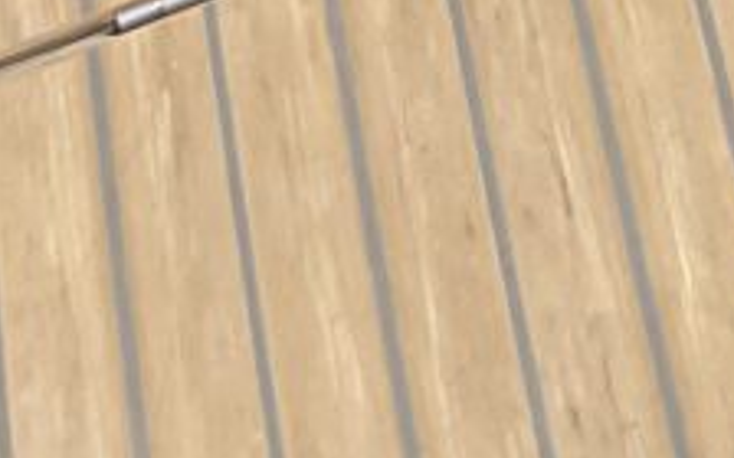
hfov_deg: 8.4
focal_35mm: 189
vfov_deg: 5.8
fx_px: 3781
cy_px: -1420
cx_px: 2510
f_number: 1.6
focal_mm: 4.2
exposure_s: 1/4132
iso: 32
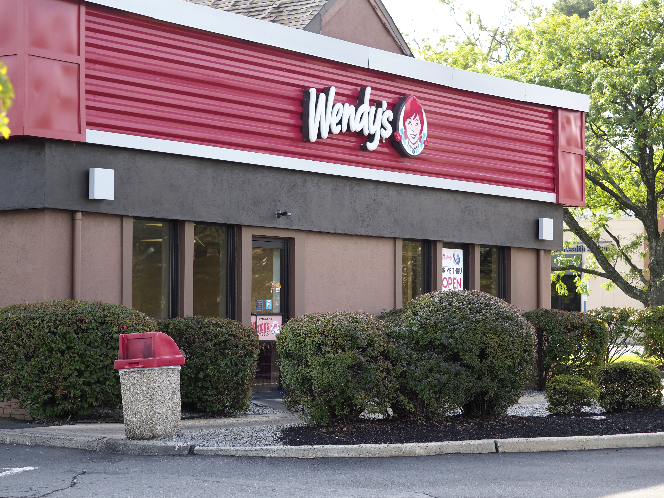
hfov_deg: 20.4
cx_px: 332
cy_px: 249
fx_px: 1841
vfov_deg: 15.4
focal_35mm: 96
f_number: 2.8
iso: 250
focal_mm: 48
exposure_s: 1/640
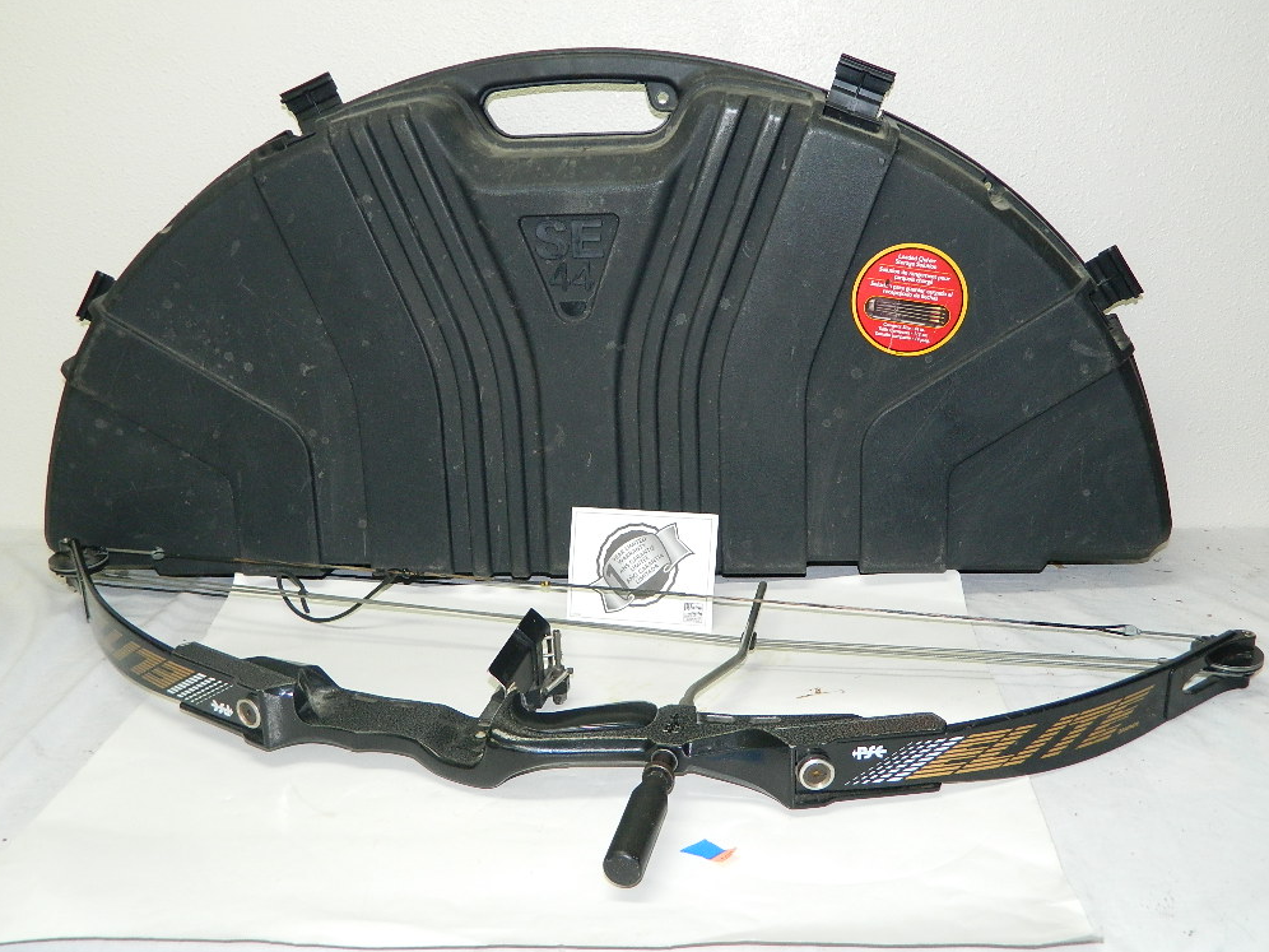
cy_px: 472
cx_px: 638
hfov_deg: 51.4
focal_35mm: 36
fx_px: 1320
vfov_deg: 39.7
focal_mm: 6.2
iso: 200
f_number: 3.3
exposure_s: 1/40
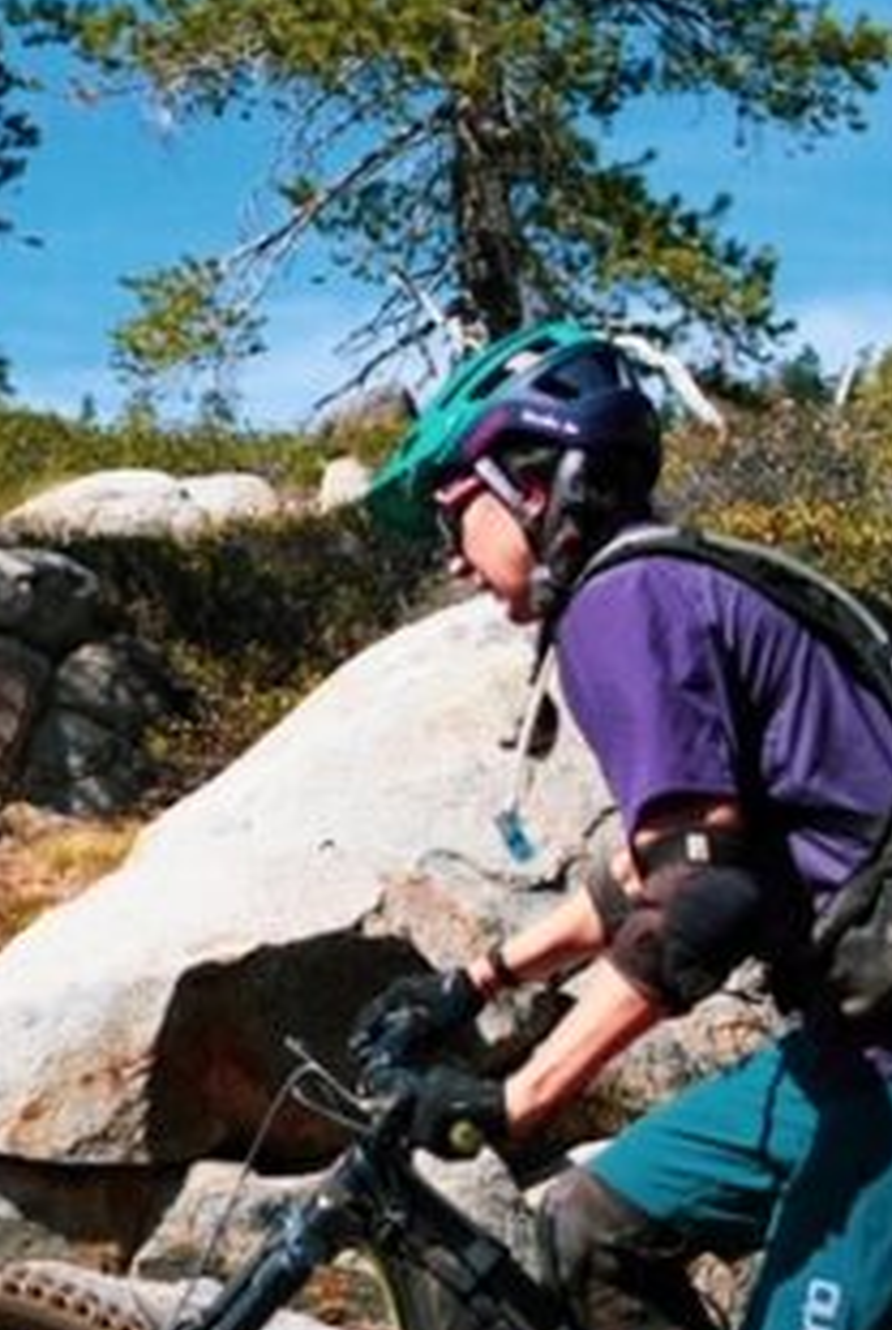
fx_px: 4107
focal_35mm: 111
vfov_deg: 18.4
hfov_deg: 12.4
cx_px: 510
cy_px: 768
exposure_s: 1/3000
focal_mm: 20
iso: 100
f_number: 2.8
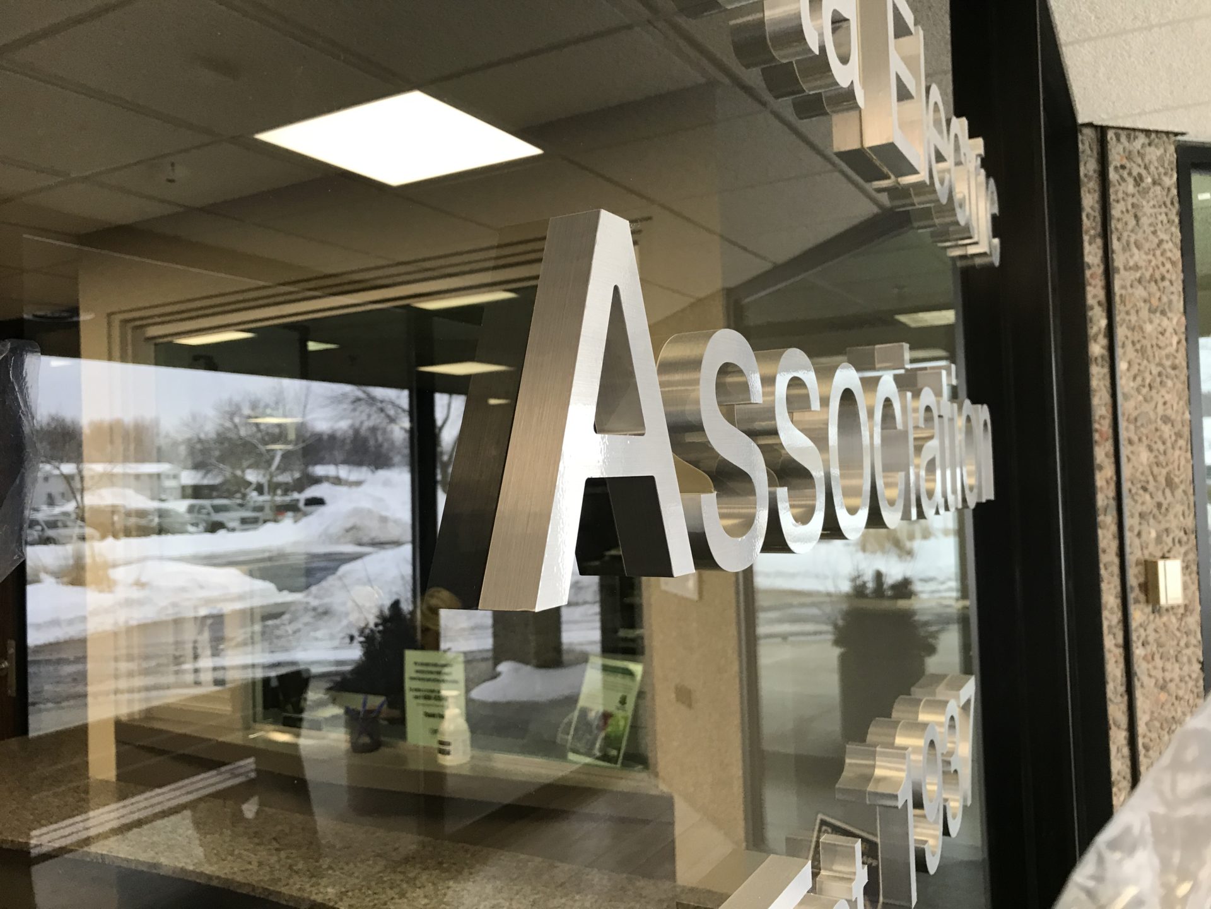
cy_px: 454
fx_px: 980
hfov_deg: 63.4
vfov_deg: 49.7
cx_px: 606
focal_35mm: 28
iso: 32
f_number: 1.8
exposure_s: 1/30
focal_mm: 3.99
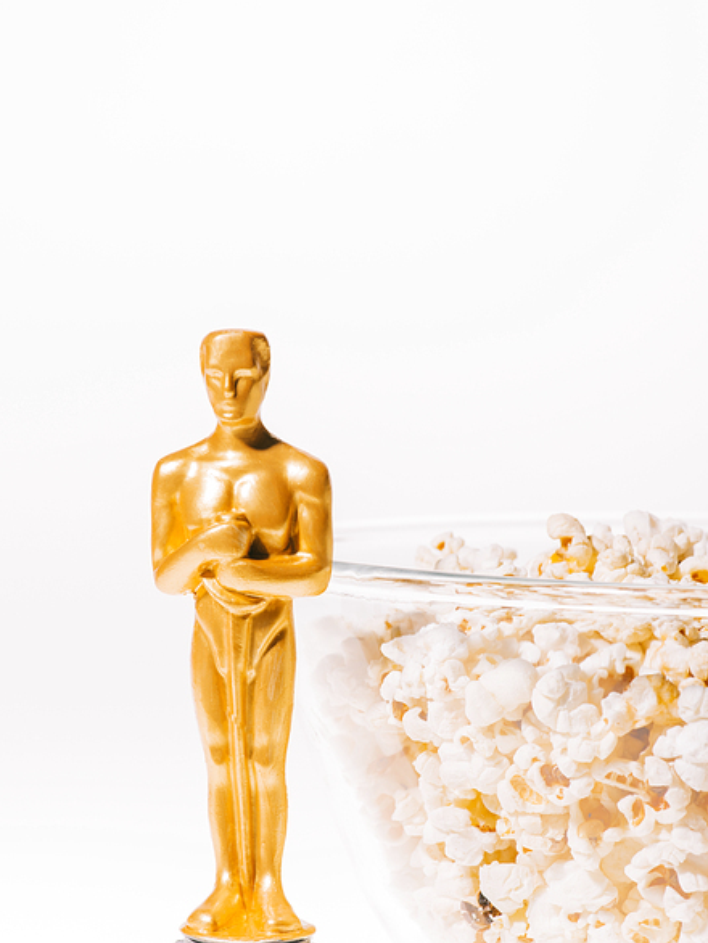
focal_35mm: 129
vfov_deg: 15.3
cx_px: 341
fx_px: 3515
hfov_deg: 11.5
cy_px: 574
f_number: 13
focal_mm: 105
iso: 100
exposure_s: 1/200
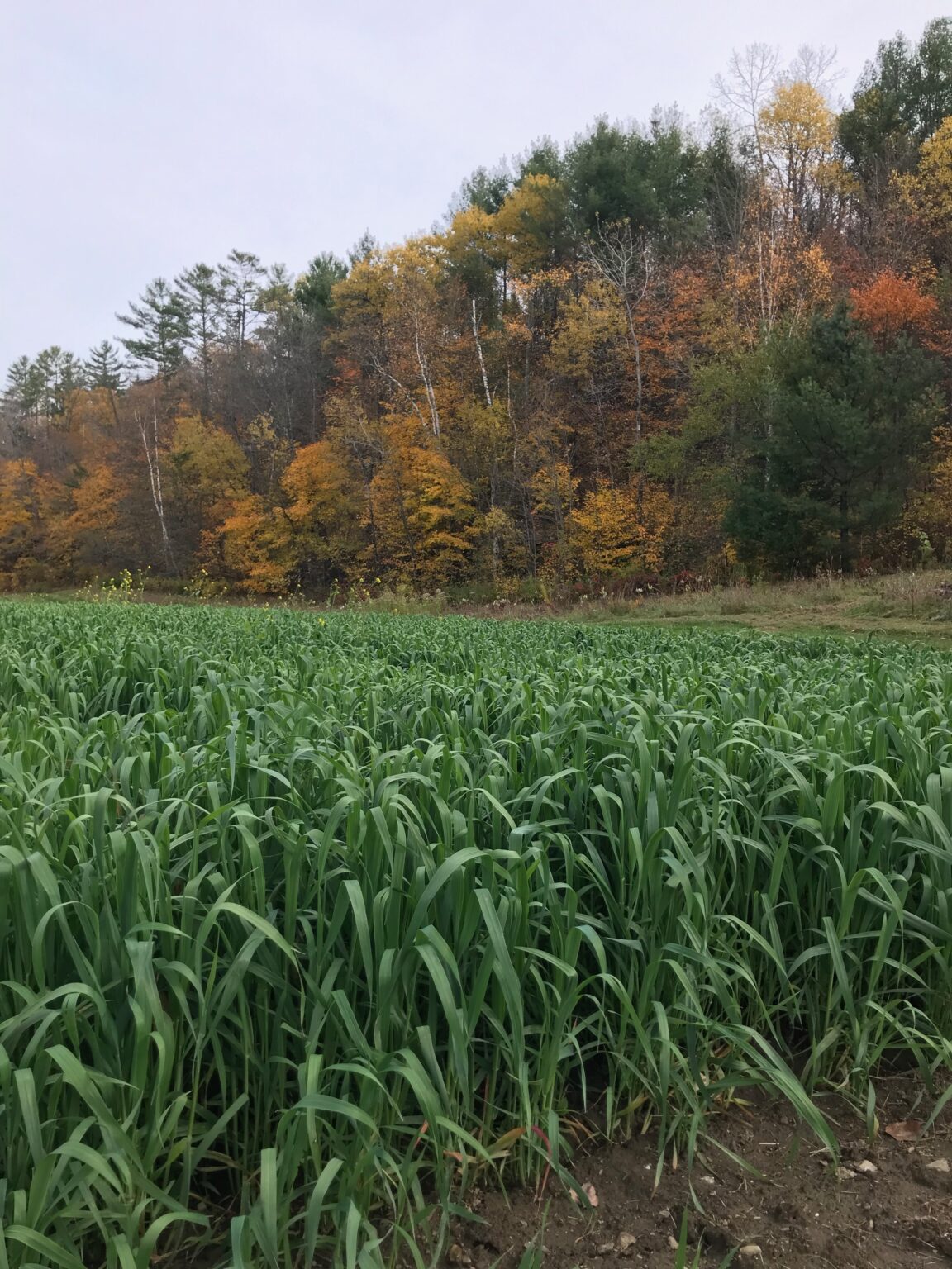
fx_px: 1027
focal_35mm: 28
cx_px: 476
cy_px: 634
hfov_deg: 49.7
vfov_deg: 63.4
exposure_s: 1/778
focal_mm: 3.99
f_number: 1.8
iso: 20
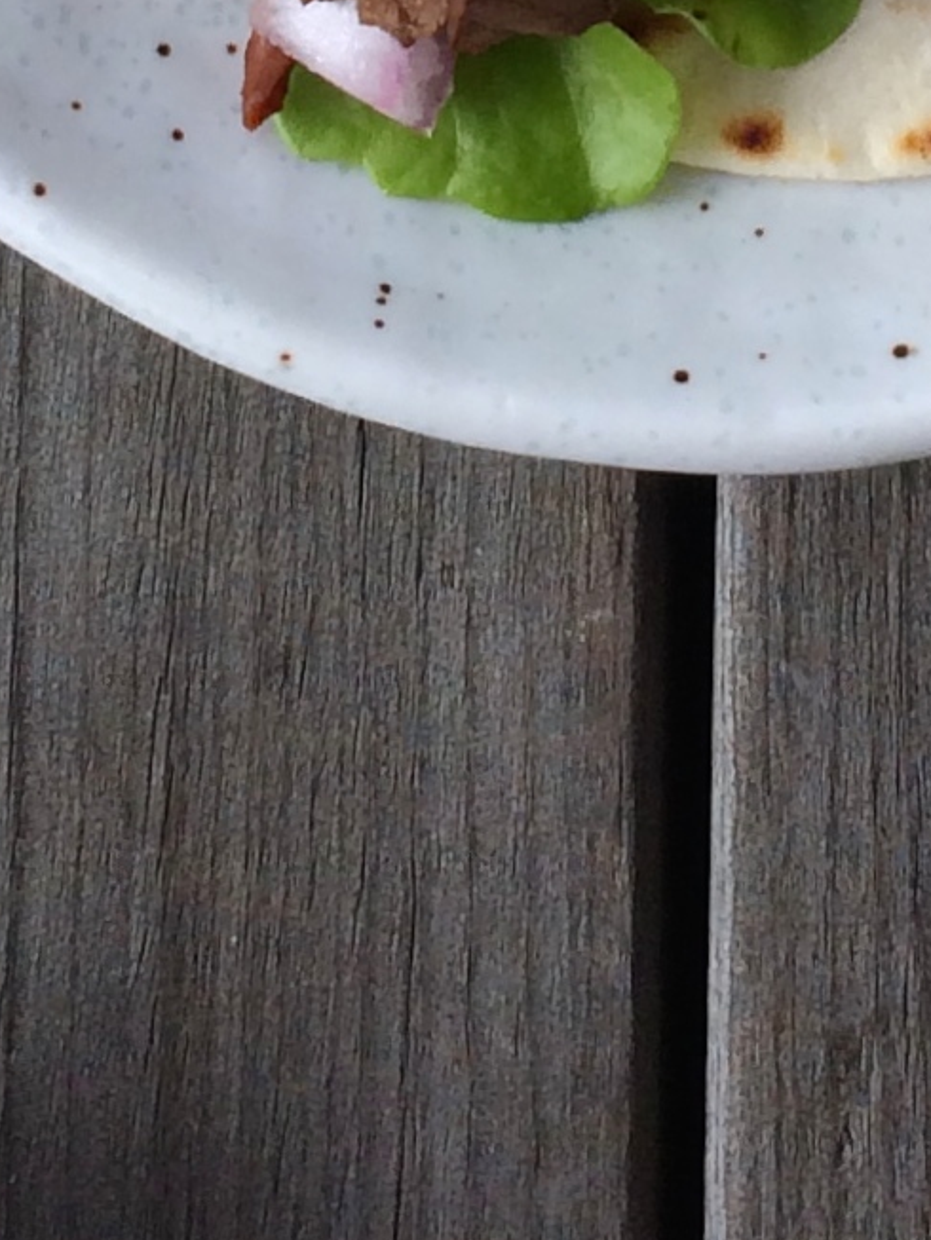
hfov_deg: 10.1
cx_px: 776
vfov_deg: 12.3
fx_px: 5234
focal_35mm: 146
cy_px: -1047
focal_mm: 4.12
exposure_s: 1/1325
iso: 32
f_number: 2.2
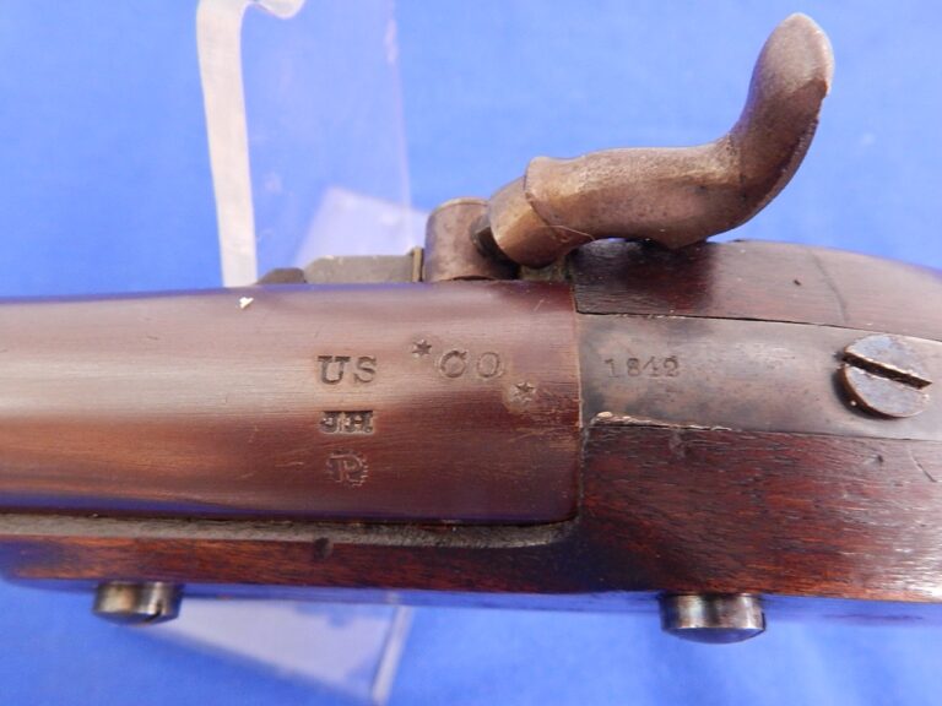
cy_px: 353
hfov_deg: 69.4
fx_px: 680
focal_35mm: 25
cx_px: 471
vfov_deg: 54.9
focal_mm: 4.5
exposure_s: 1/8
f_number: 3.1
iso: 450
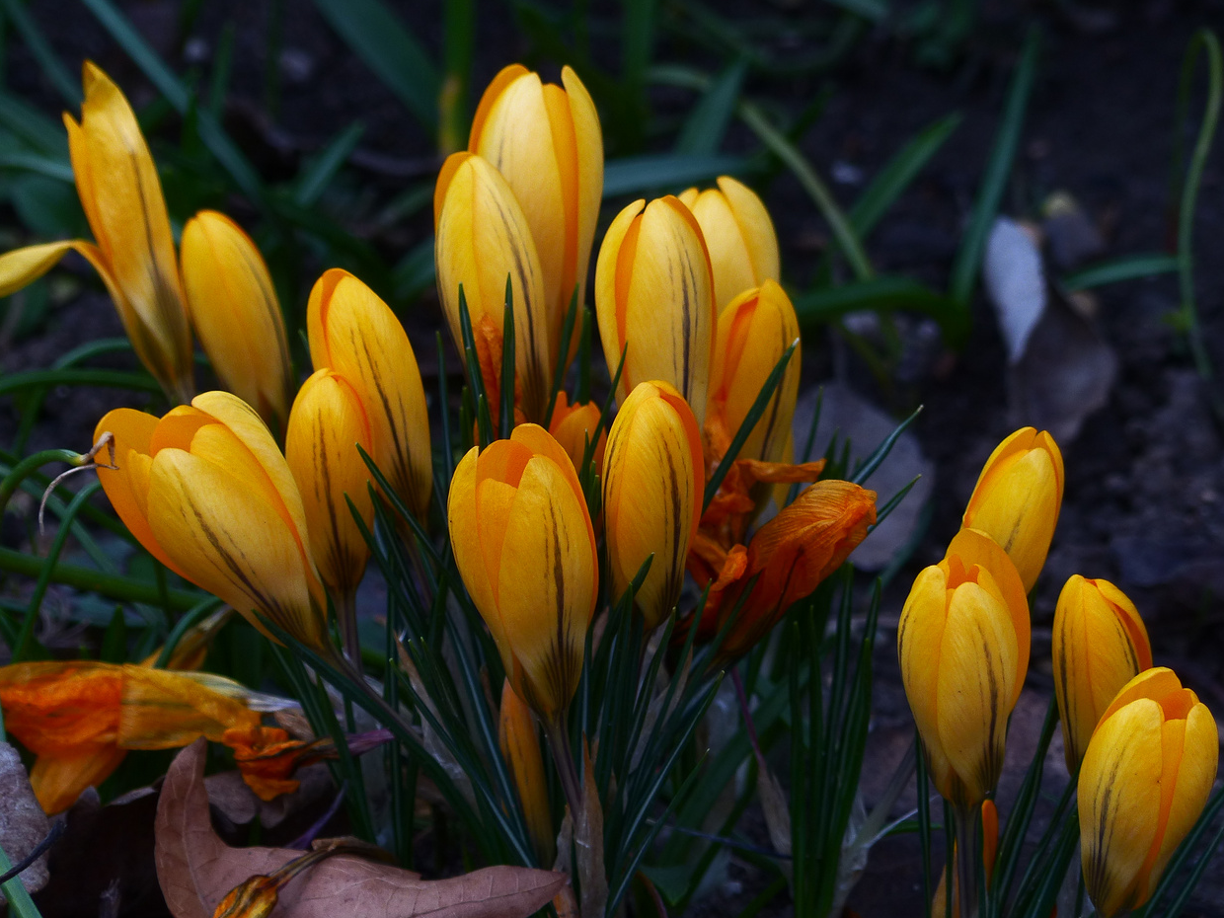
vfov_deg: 2.2
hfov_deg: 3.0
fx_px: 23655
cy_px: 449
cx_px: 626
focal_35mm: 669
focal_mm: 103.7
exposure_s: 1/125
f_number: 4
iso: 125
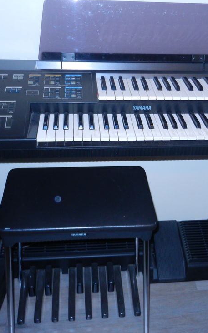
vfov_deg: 47.2
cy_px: 165
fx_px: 381
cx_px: 131
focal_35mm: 42
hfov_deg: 30.4
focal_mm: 5.1
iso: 200
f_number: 3.6
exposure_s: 1/30
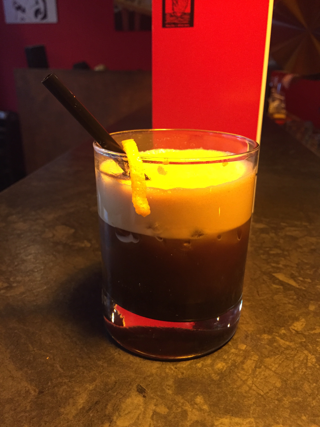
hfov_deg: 48.2
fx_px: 357
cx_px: 160
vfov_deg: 61.7
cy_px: 214
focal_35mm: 29
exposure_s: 1/33
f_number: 2.2
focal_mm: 4.15
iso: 320
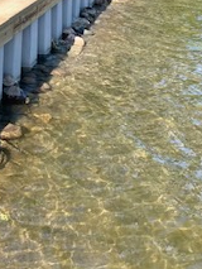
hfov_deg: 17.8
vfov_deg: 23.3
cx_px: -57
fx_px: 606
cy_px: -34
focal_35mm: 78
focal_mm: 4.25
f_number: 1.8
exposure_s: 1/1011
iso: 25
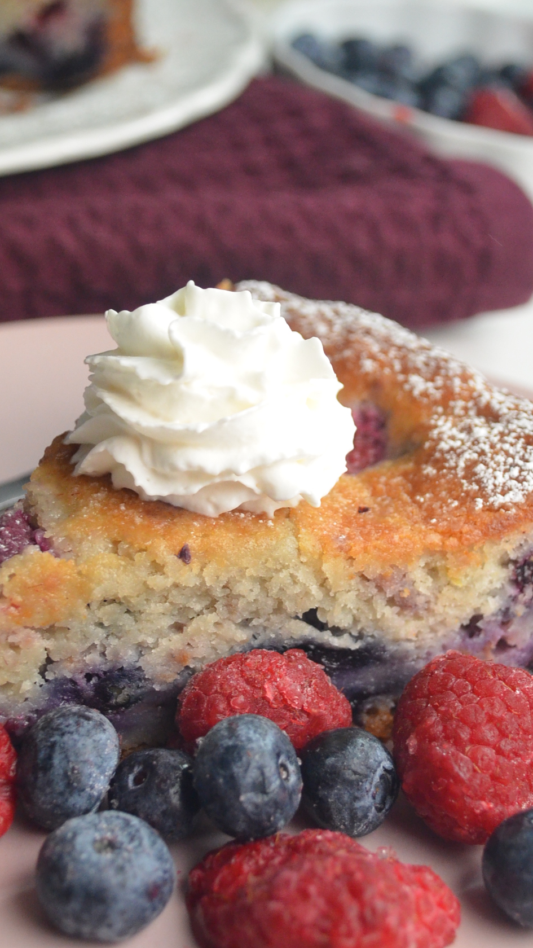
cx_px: 242
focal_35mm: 69
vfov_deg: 30.5
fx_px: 1734
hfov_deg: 17.5
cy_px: 560
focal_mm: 30
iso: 1600
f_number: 4.5
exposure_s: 1/60
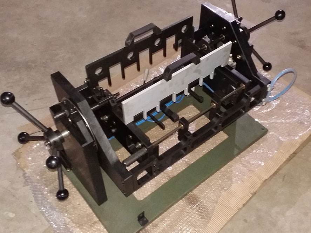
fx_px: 261
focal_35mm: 29
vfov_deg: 48.2
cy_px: 116
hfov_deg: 61.7
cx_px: 156
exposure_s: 1/126
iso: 32
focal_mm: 4.15
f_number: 2.2
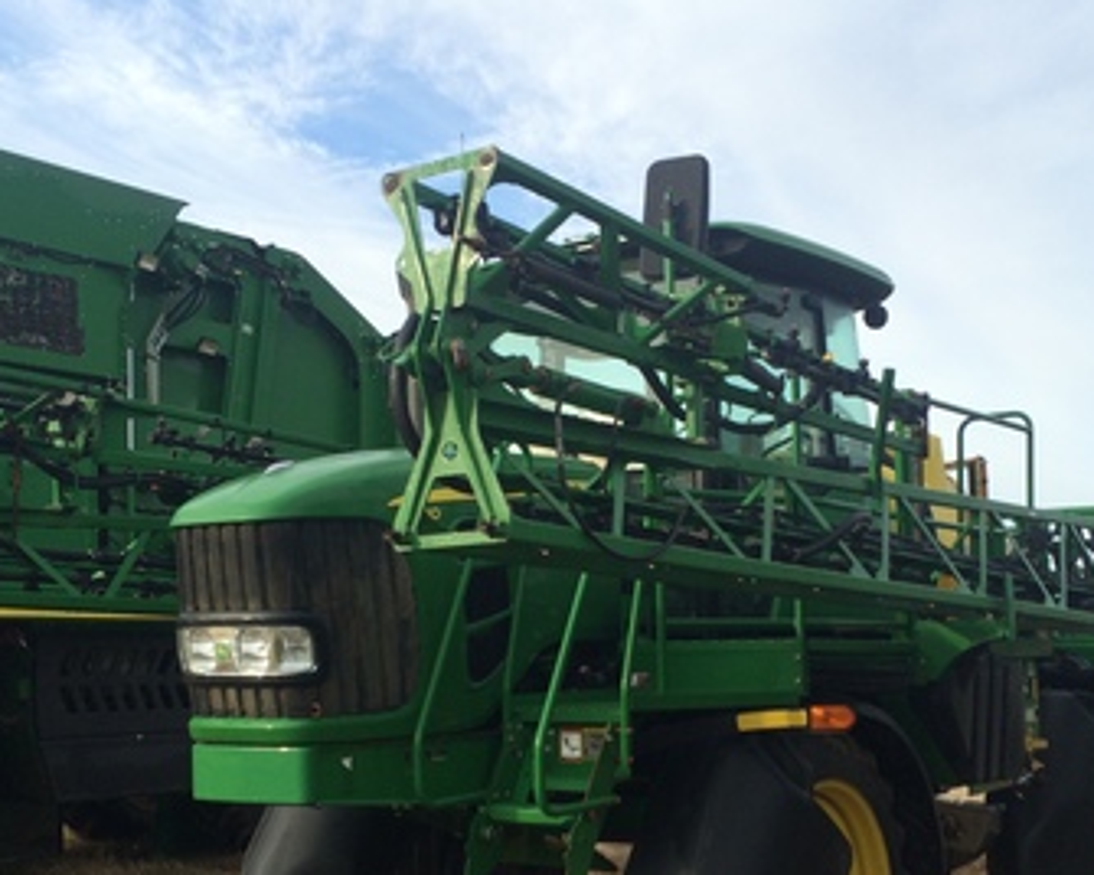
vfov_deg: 32.2
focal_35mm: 46
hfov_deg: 40.3
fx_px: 1489
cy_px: 640
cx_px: 562
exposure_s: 1/820
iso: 32
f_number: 2.2
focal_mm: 4.15
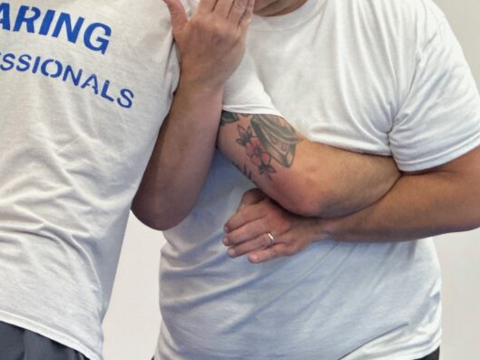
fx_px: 3119
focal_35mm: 225
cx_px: 159
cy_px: 188
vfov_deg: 6.6
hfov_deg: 8.8
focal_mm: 9
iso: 160
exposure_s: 1/60
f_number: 2.8
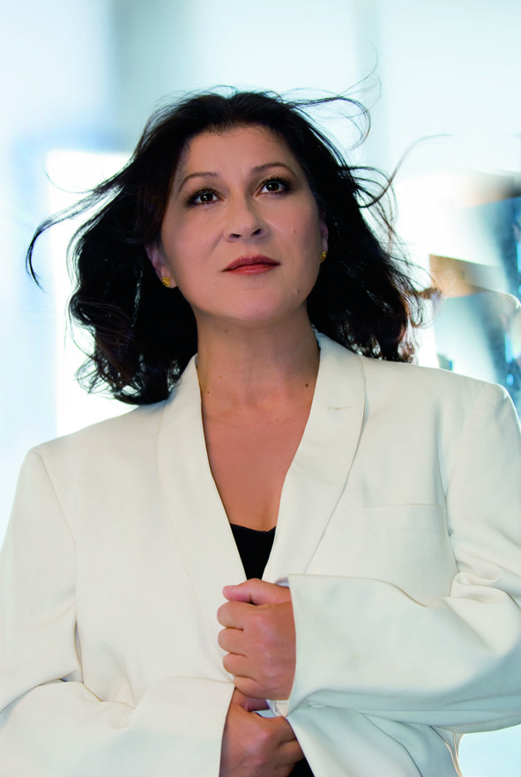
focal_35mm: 112
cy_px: 388
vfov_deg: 18.2
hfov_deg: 12.2
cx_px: 260
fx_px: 2433
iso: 200
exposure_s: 1/125
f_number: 3.5
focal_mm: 75
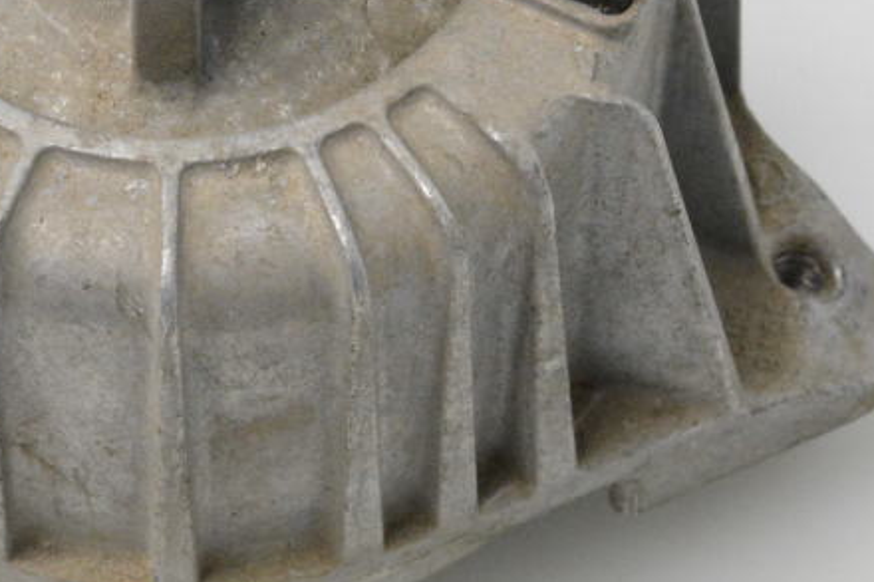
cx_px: 224
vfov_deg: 8.7
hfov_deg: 13.0
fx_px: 3814
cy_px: 46
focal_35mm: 157
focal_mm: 45
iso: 6400
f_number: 9
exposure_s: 1/320
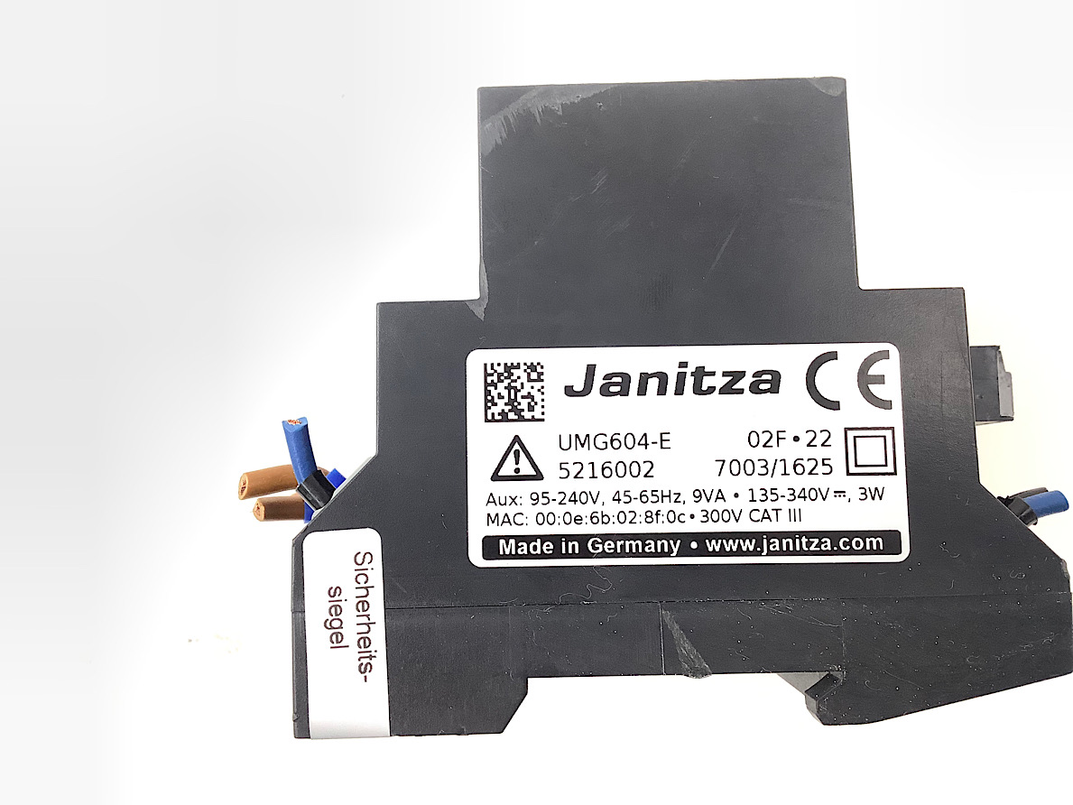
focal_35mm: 31
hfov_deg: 58.3
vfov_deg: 45.4
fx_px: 961
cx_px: 536
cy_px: 402
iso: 100
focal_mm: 3.3
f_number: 2.4
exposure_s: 1/50
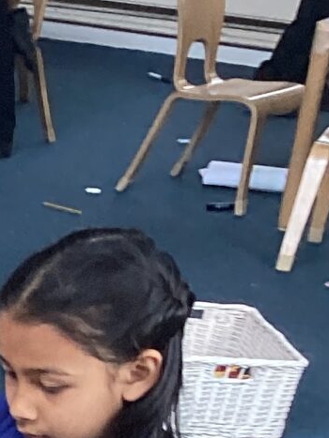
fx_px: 2155
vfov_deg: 10.9
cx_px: -557
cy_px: 793
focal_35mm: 170
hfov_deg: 7.9
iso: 64
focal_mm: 3.3
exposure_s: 1/50
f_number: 2.4
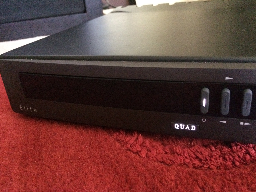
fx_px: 222
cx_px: 129
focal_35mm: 30
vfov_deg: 46.8
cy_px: 98
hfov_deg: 60.0
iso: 1000
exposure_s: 1/17
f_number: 2.2
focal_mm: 4.15
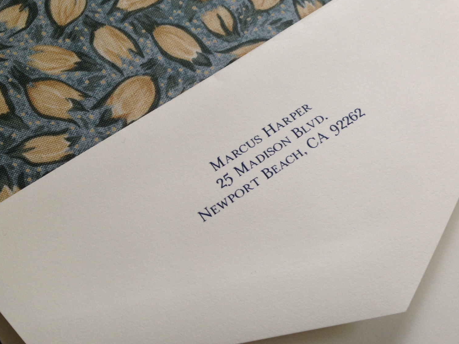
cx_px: 214
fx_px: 477
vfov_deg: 39.6
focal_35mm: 36
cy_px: 184
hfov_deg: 51.3
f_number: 2.4
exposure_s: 1/30
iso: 50
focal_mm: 4.12
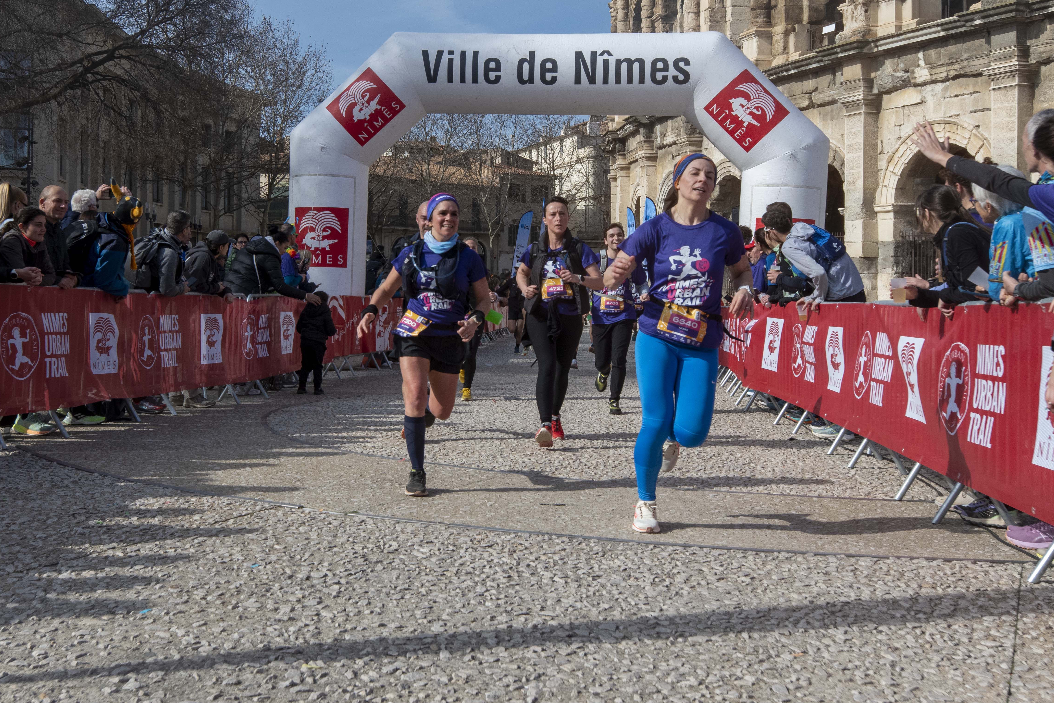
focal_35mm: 44
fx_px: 1288
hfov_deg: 44.3
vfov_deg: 30.4
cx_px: 431
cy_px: 284
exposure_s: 1/2000
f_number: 7.1
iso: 1000
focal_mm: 24
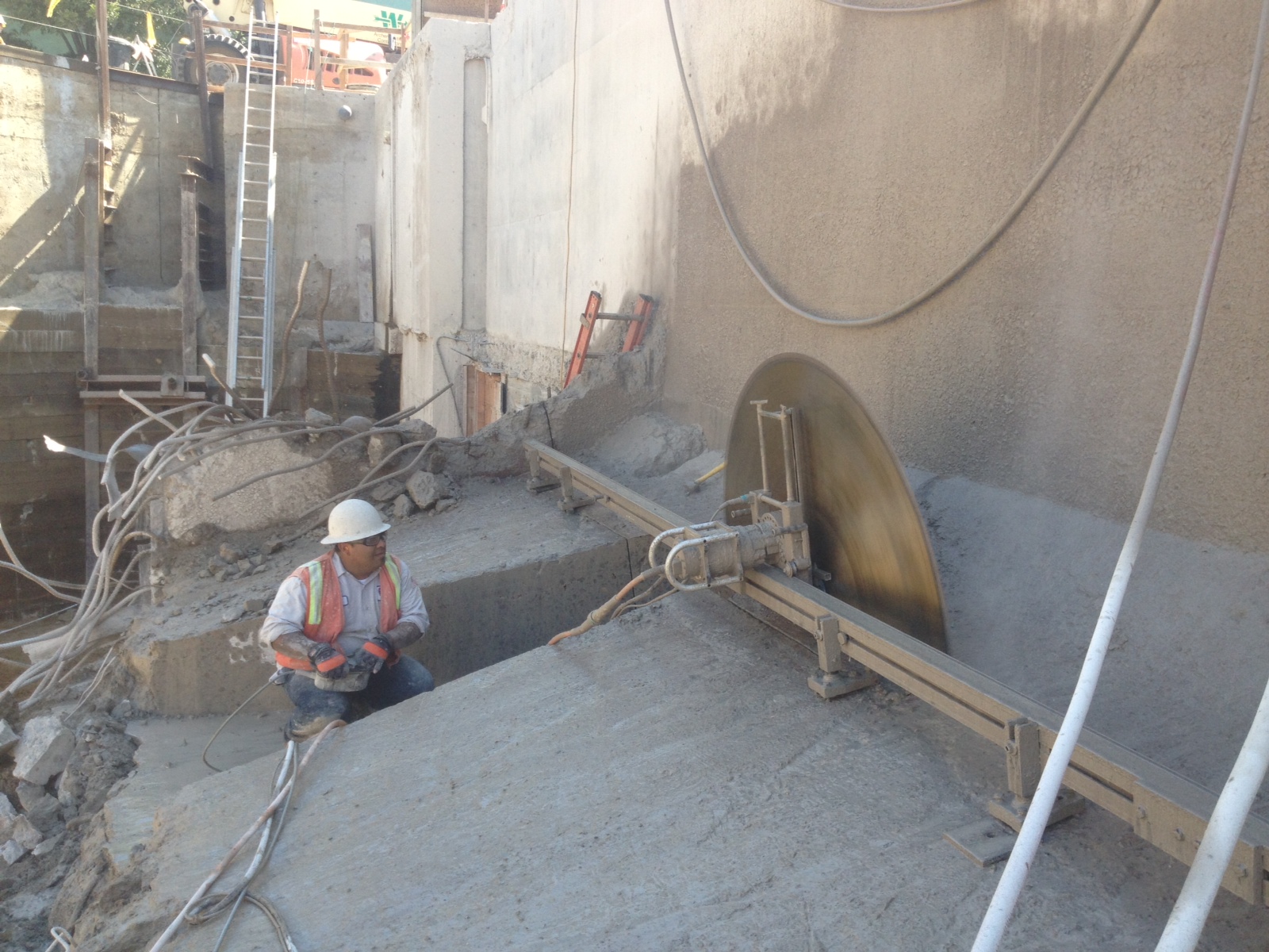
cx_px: 634
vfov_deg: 40.7
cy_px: 476
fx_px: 1283
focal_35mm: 35
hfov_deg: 52.6
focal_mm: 4.28
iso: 50
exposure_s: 1/292
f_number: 2.4
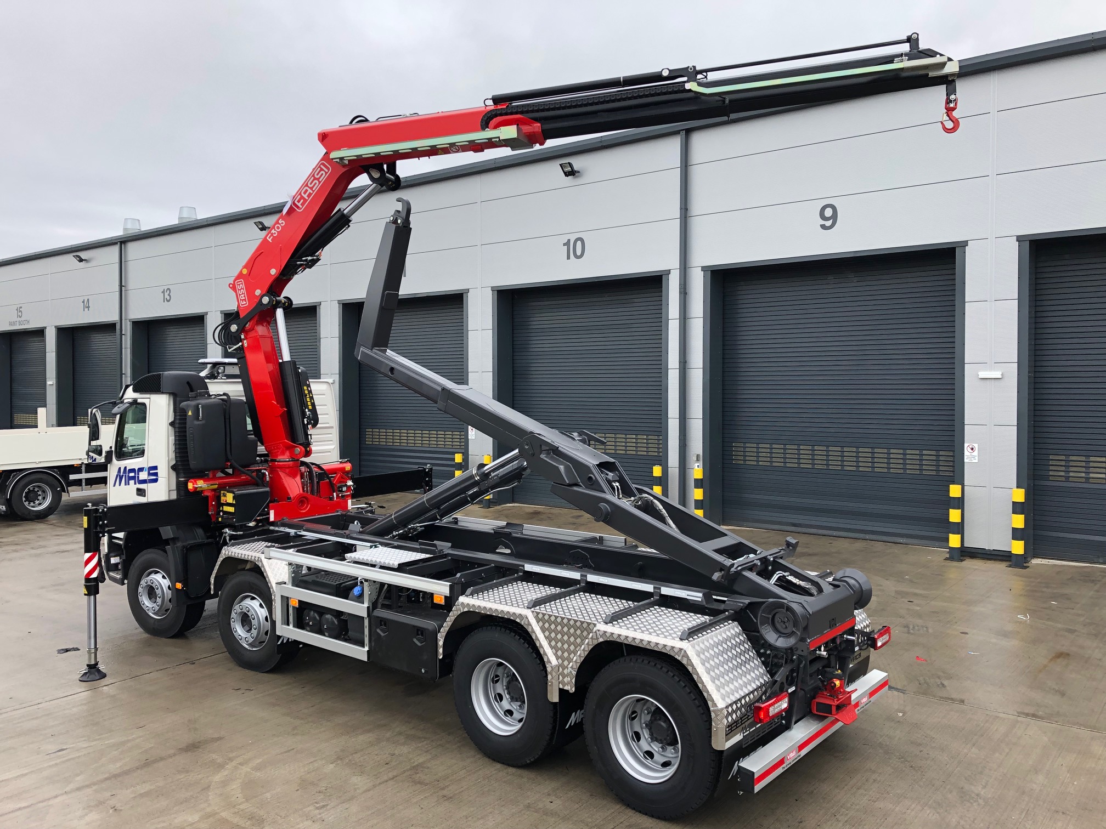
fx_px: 895
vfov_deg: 49.7
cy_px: 414
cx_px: 553
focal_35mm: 28
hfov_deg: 63.4
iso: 20
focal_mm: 3.99
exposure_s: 1/331
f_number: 1.8
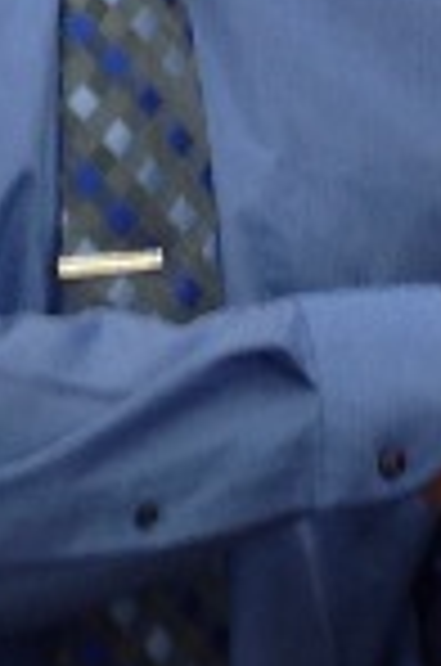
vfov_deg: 10.3
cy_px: -166
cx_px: 590
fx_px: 3637
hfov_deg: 6.9
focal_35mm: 197
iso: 64
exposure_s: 1/30
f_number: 2.4
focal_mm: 4.28
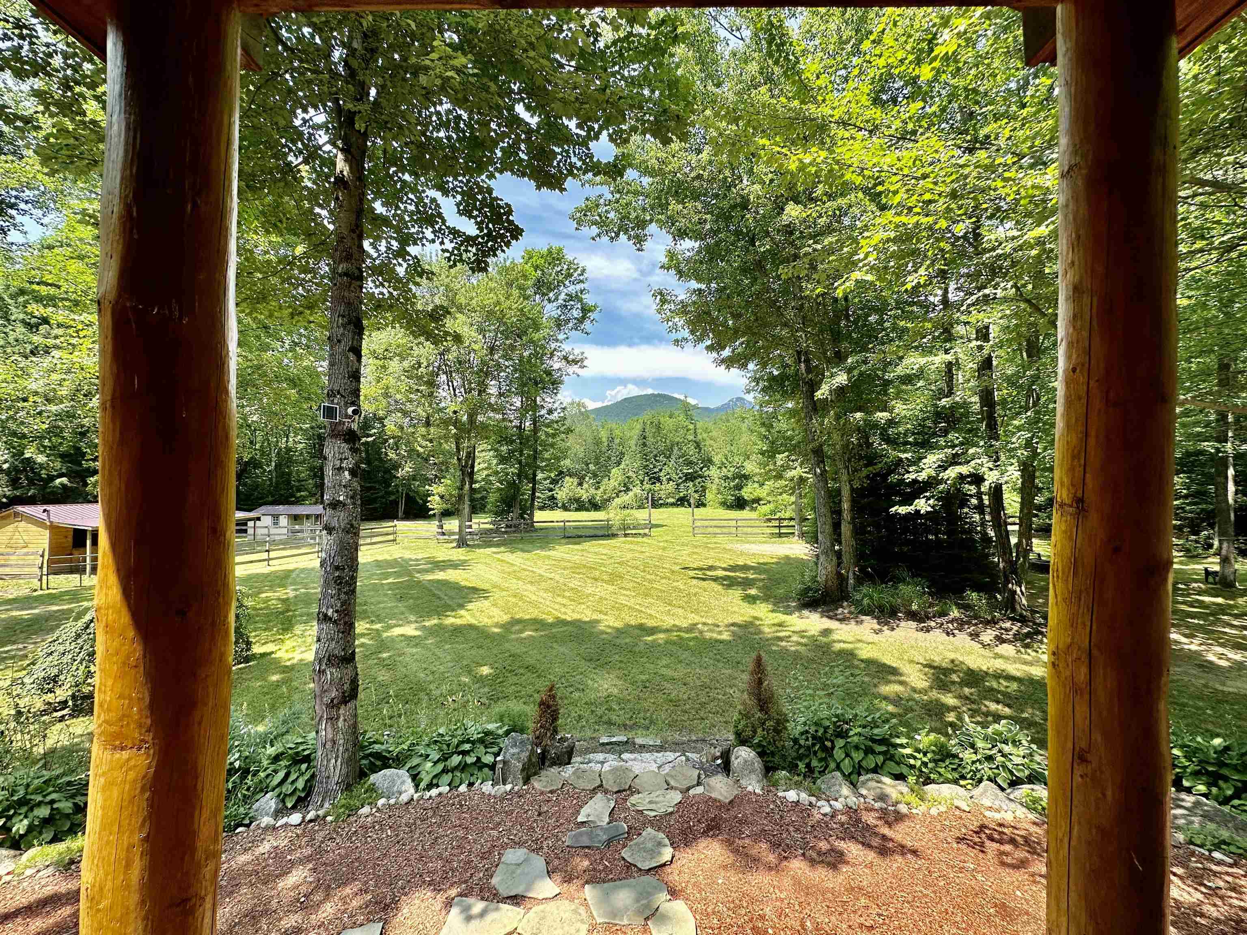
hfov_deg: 102.1
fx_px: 504
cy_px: 468
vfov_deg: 85.7
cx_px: 624
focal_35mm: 14
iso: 40
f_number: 2.2
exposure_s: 1/619
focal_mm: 2.22
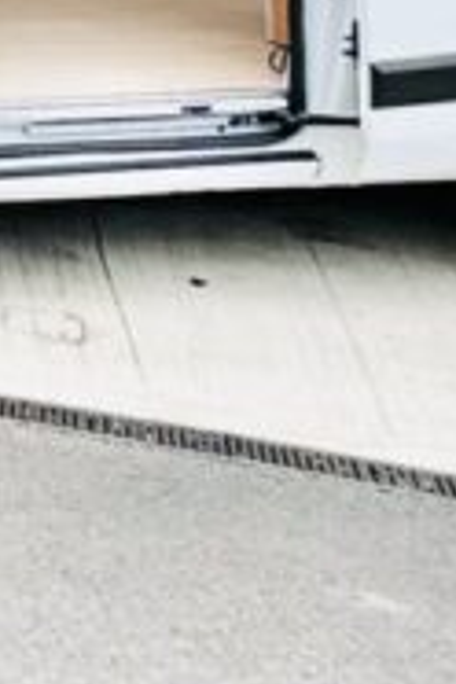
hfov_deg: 11.0
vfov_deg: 18.5
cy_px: -423
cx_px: -802
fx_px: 1786
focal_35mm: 94
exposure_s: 1/369
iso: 40
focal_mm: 2.22
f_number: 2.2
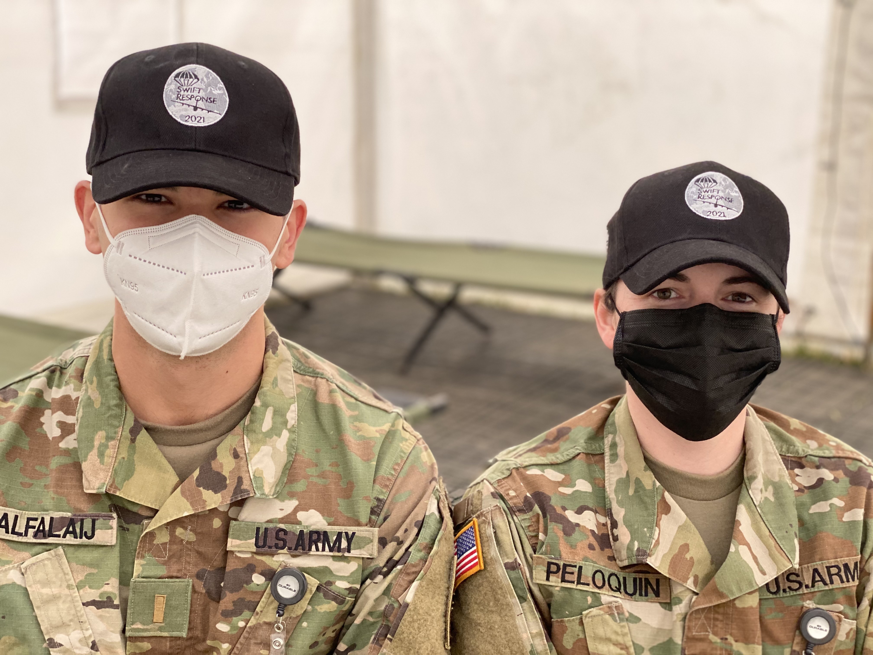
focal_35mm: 52
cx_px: 436
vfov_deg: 28.0
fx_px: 1311
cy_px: 328
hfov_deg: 36.8
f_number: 2
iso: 64
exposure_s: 1/122
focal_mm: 6
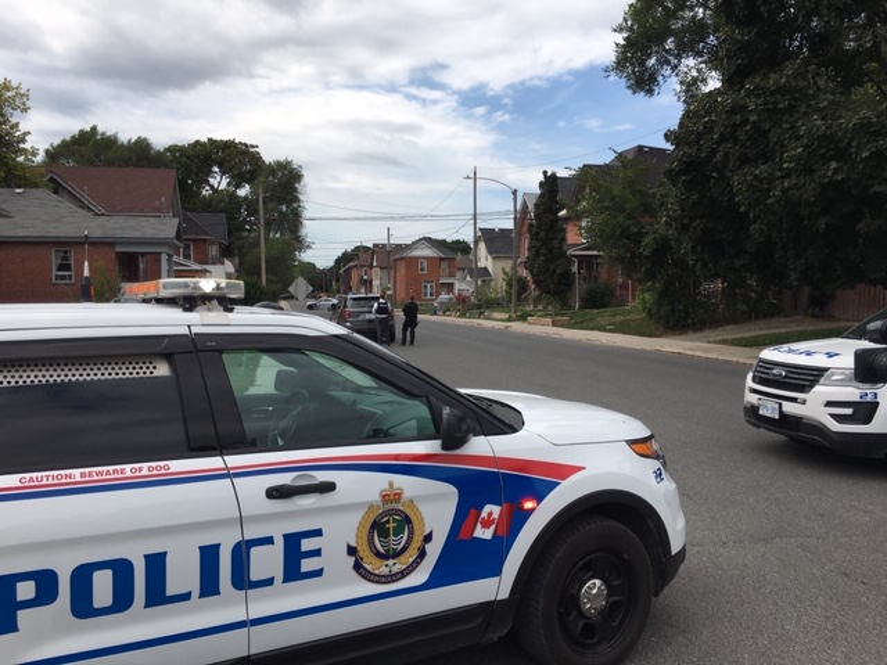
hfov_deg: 61.7
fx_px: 743
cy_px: 332
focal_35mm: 29
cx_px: 444
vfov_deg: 48.2
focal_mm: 4.15
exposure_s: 1/1972
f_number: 2.2
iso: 25
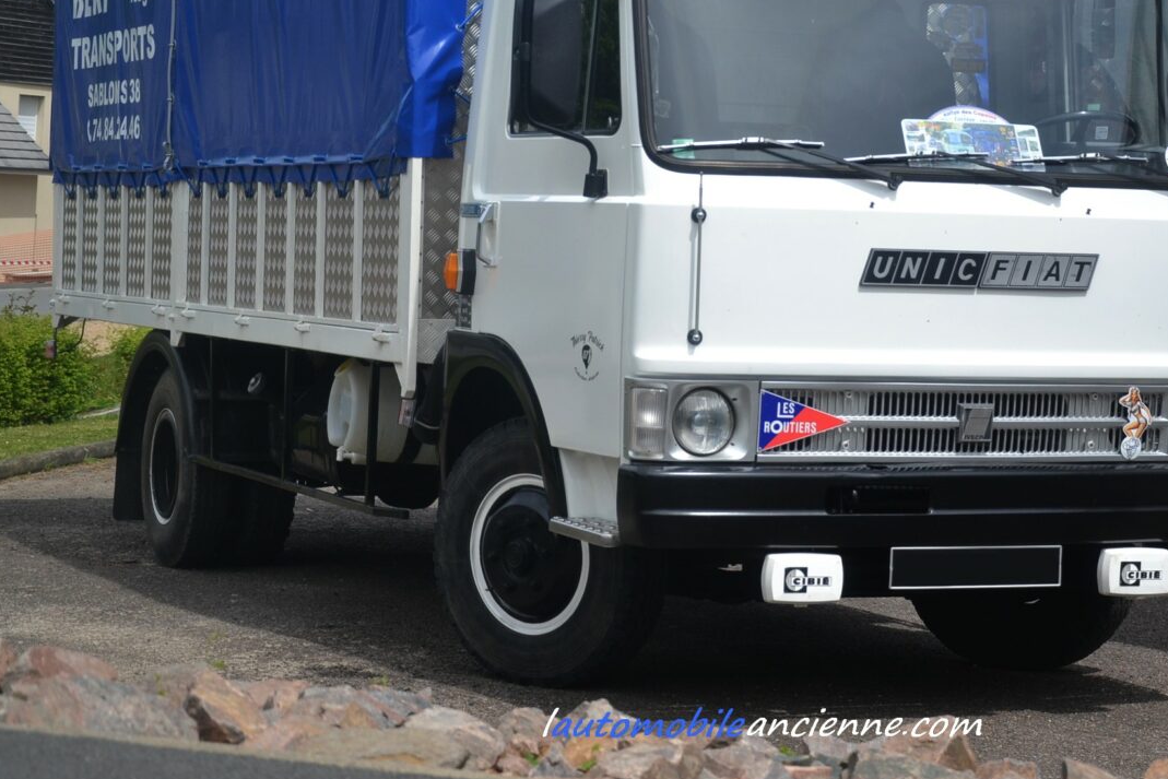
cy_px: 240
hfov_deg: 21.5
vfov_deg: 14.4
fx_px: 3073
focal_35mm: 95
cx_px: 728
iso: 400
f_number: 6.3
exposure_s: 1/1600
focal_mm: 45
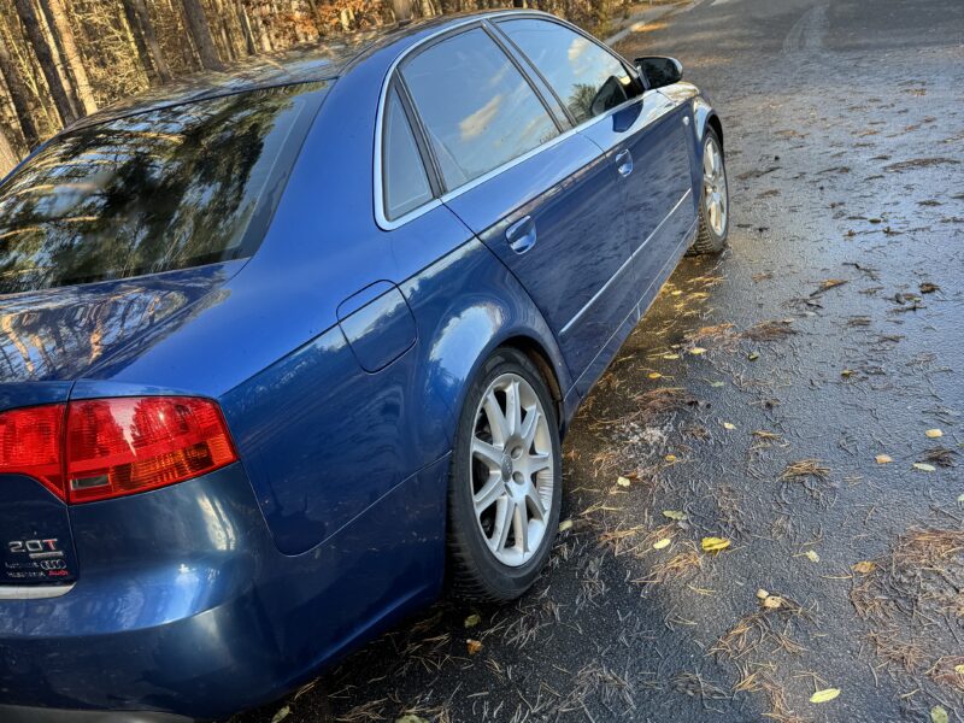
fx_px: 668
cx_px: 482
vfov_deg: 56.8
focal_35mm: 24
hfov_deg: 71.6
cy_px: 362
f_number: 1.78
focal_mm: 6.76
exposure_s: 1/314
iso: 80
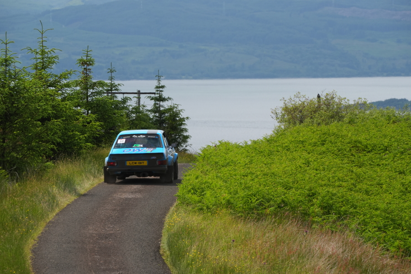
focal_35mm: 297
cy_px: 137
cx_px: 206
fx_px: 3390
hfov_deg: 6.9
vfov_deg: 4.6
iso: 1000
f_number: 13
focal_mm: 297
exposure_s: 1/500
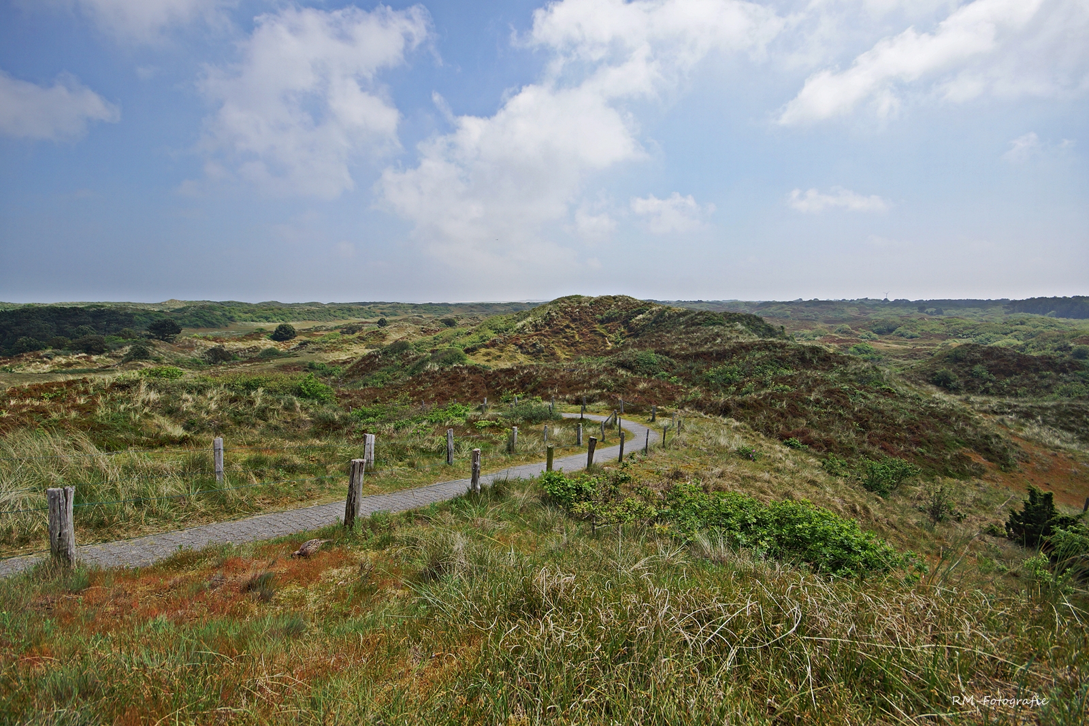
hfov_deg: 100.4
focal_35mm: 15
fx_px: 454
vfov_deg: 77.3
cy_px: 363
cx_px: 544
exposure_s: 1/320
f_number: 8
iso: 100
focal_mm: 10
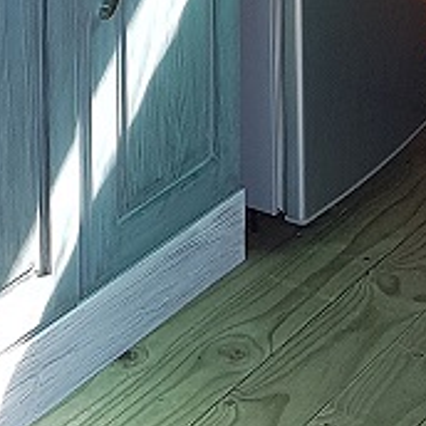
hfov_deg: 12.5
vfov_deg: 11.7
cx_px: -151
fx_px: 1880
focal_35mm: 135
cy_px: -396
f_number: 1.7
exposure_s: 1/116
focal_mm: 4.2
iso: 50
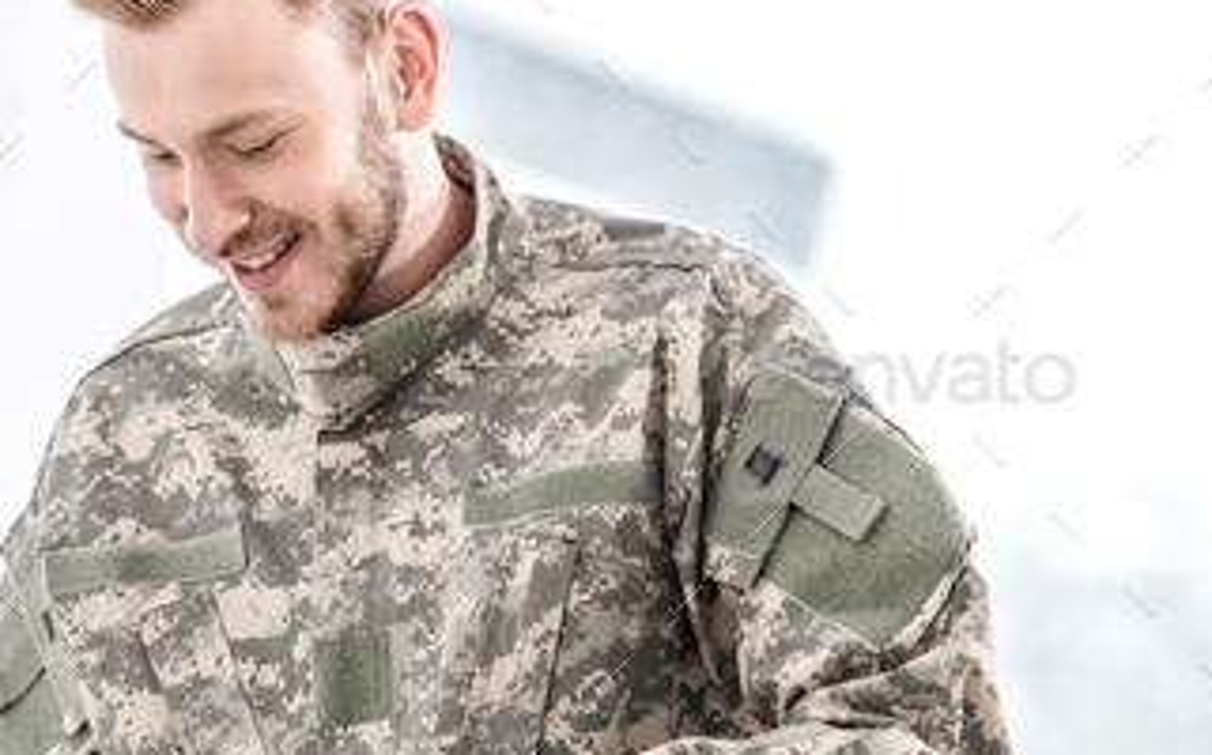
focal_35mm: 272
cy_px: 551
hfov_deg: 7.7
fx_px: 8977
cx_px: 328
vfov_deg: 4.8
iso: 800
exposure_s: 1/250
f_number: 3.5
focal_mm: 145
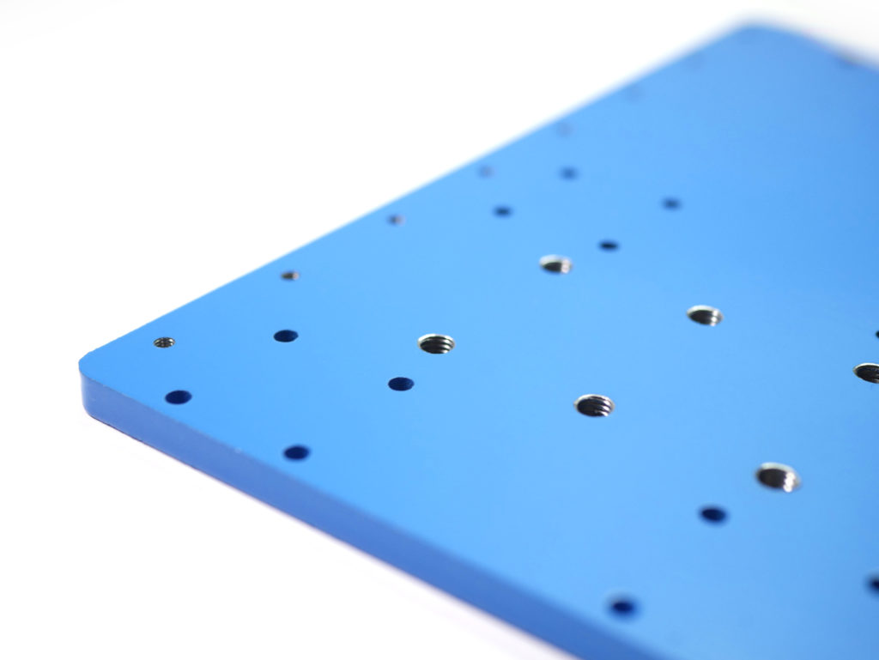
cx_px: 440
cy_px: 330
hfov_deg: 38.2
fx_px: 1270
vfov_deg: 29.1
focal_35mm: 50
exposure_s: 1/80
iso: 400
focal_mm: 25
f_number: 3.2
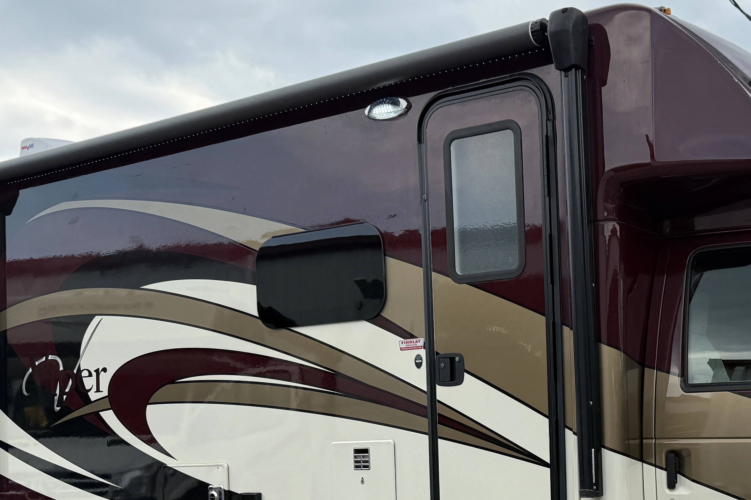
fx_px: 1085
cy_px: 436
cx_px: 655
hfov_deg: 36.2
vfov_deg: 25.3
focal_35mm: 52
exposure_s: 1/2232
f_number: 1.78
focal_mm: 6.76
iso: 80
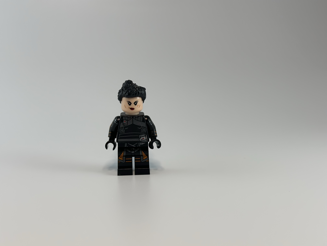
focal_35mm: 48
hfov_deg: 39.7
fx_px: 453
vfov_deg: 30.3
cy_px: 123
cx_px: 164
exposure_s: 1/304
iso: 80
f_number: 1.78
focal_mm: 6.86
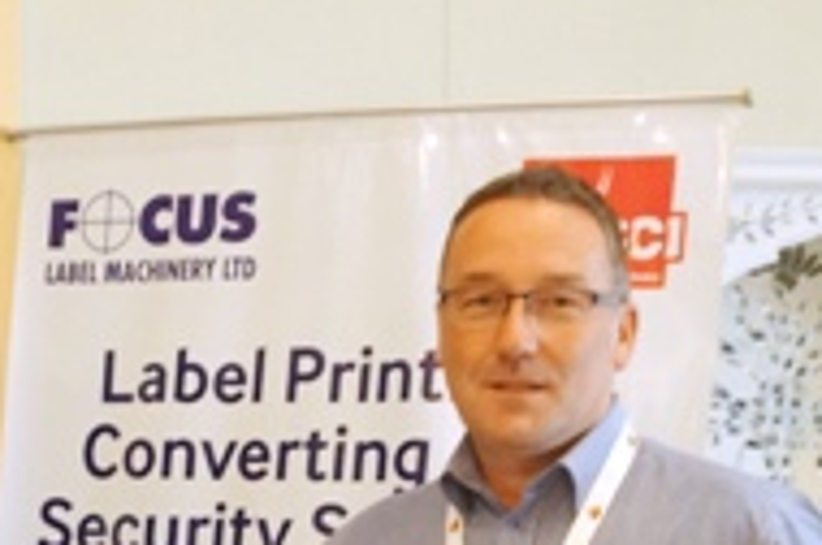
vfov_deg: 13.0
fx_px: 2302
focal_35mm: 101
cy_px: 725
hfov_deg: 19.6
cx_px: -13
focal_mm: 20
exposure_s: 1/13
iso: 3200
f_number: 4
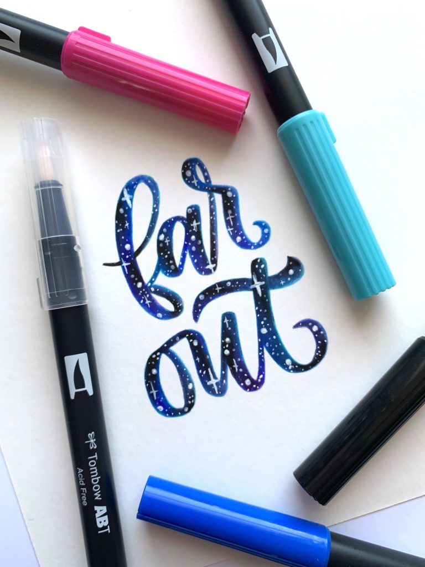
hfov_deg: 53.1
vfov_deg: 67.3
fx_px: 426
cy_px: 284
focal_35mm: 26
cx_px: 212
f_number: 1.8
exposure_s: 1/121
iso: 40
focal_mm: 4.25
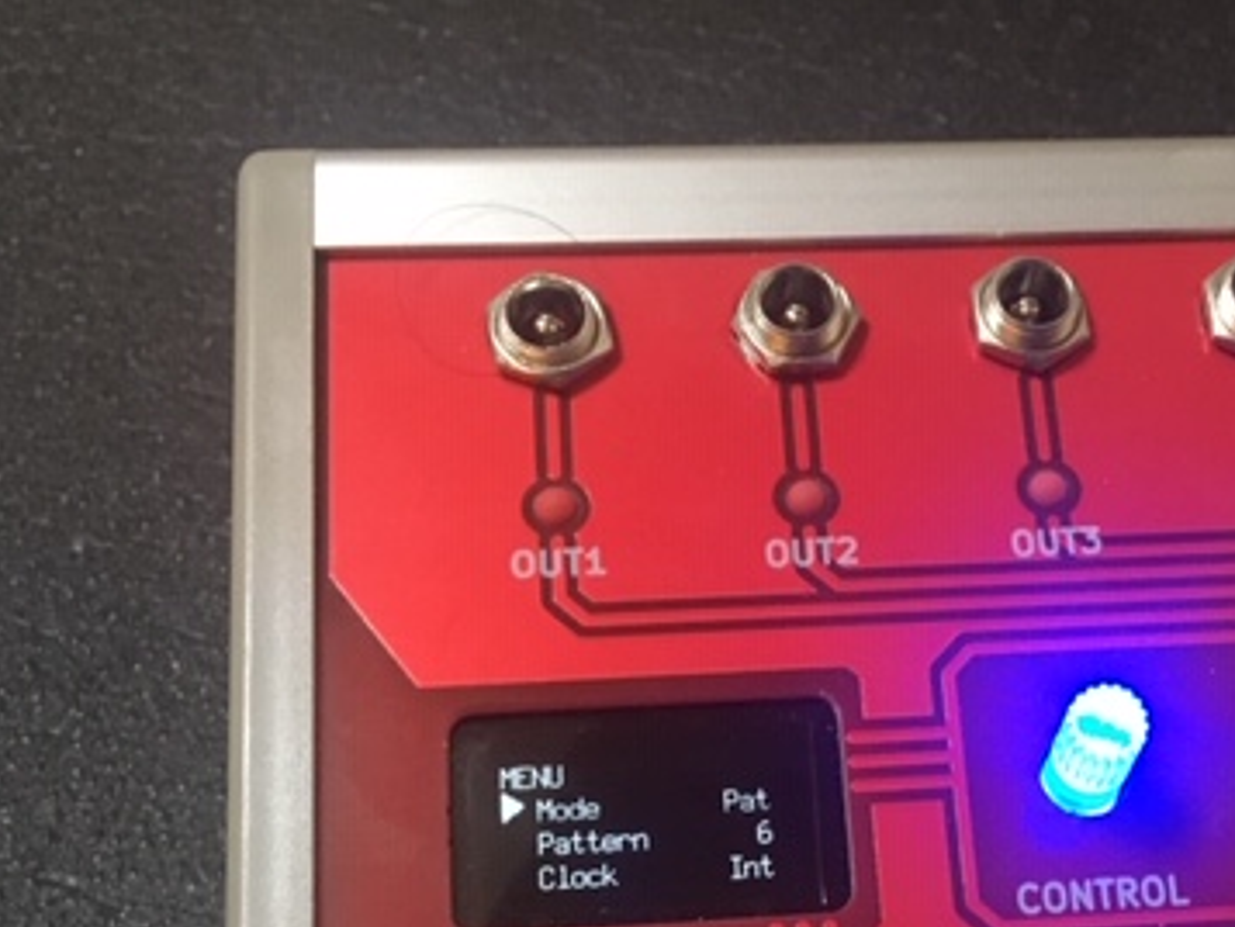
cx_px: 910
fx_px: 1856
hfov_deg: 36.1
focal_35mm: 52
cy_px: 823
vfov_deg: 27.1
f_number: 2.2
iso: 250
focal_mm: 4.15
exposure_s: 1/15
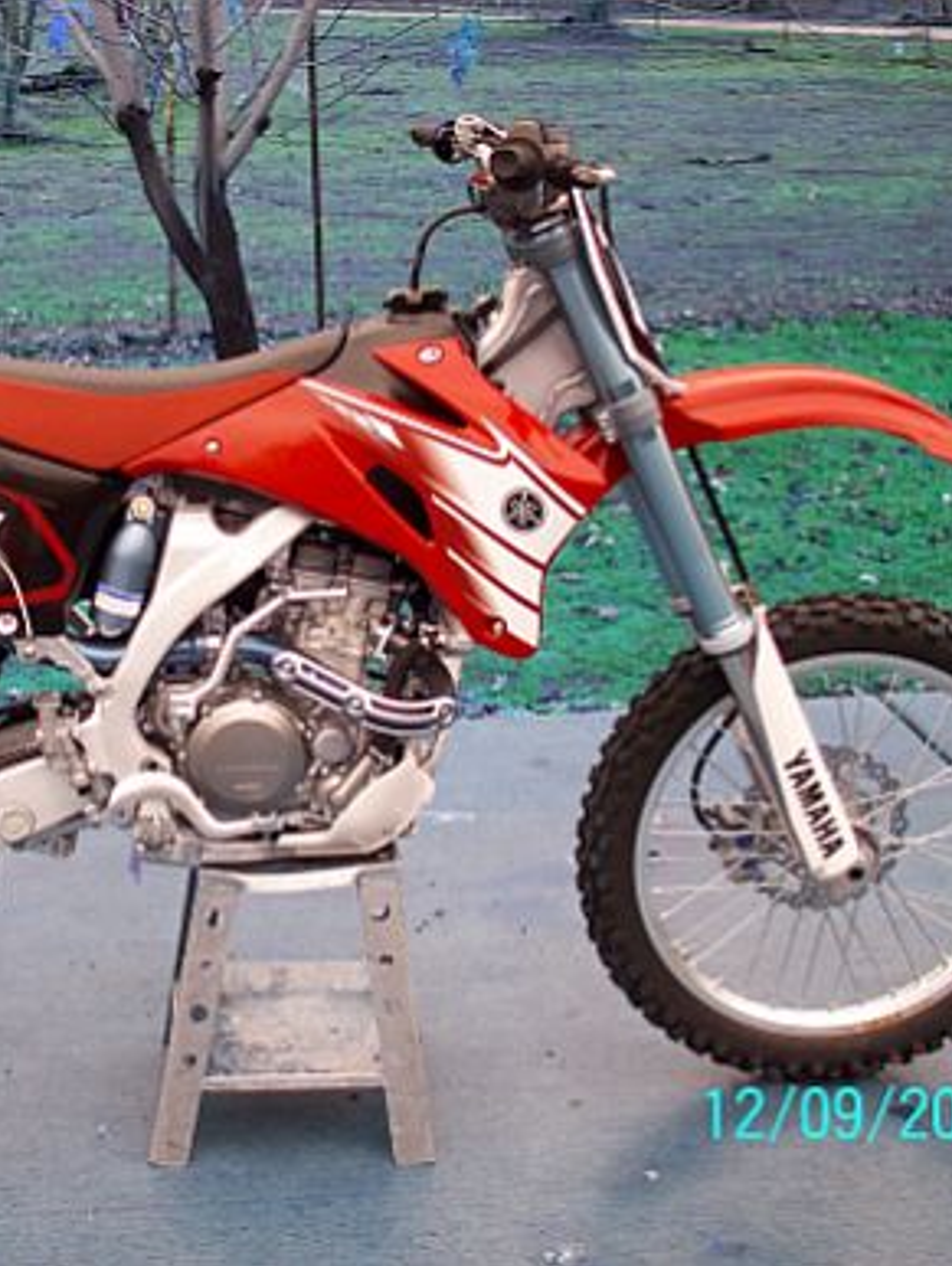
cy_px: 635
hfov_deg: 28.3
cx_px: 265
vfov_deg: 37.5
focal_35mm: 51
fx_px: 1867
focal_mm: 8
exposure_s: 1/250
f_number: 2.8
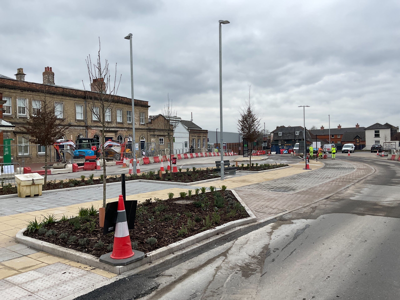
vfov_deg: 48.2
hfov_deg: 61.7
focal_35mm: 29
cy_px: 150
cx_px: 200
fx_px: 335
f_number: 1.8
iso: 16
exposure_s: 1/344
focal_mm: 3
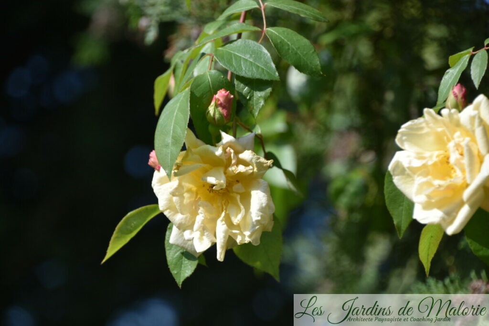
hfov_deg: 6.5
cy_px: 163
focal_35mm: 315
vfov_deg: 4.4
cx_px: 244
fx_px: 4279
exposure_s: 1/250
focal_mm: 210
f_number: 8
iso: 100
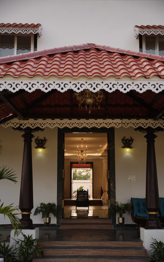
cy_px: 131
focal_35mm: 47
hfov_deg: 27.6
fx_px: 334
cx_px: 85
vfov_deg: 42.9
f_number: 2.8
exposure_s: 1/400
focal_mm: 45.7
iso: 125
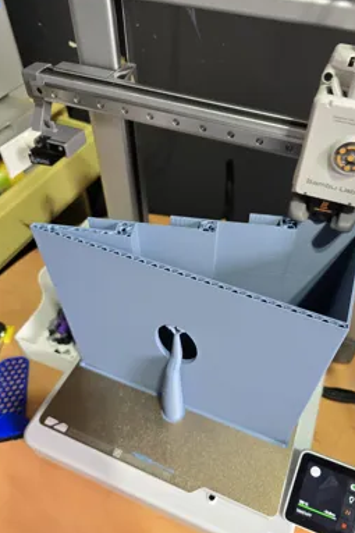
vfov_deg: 71.5
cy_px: 270
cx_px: 205
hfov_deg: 51.1
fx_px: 370
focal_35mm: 25
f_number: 1.7
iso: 400
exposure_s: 1/120
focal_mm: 6.3
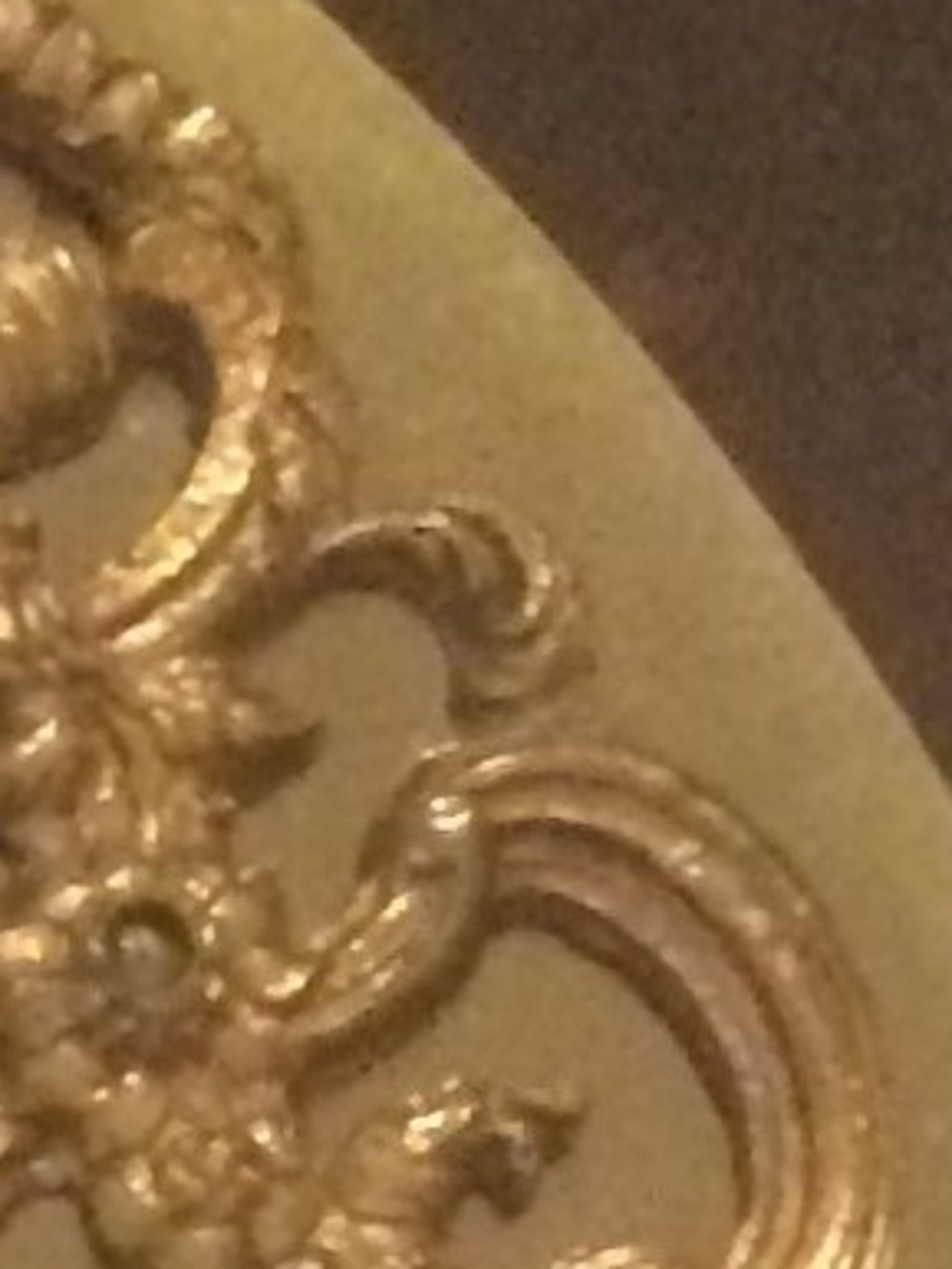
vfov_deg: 7.0
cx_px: -1797
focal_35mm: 224
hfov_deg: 6.2
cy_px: 4824
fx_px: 8209
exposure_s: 1/20
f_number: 2.2
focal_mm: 4.15
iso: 320
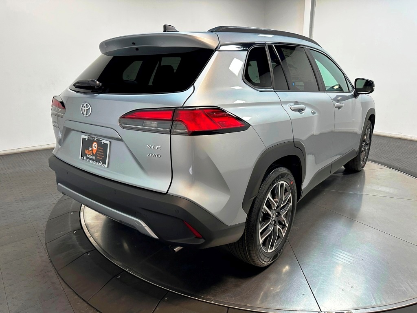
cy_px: 156
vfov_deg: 56.8
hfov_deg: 71.6
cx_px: 208
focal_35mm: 24
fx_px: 289
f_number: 1.78
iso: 250
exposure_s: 1/60
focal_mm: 6.86
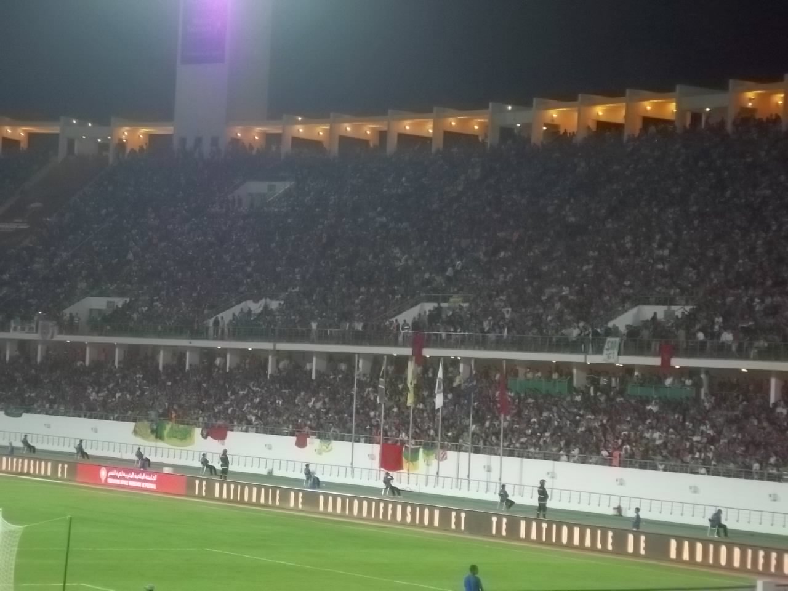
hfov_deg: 18.2
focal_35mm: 108
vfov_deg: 13.7
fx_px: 2459
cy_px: 296
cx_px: 394
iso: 320
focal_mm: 19.5
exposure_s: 1/60
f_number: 5.6
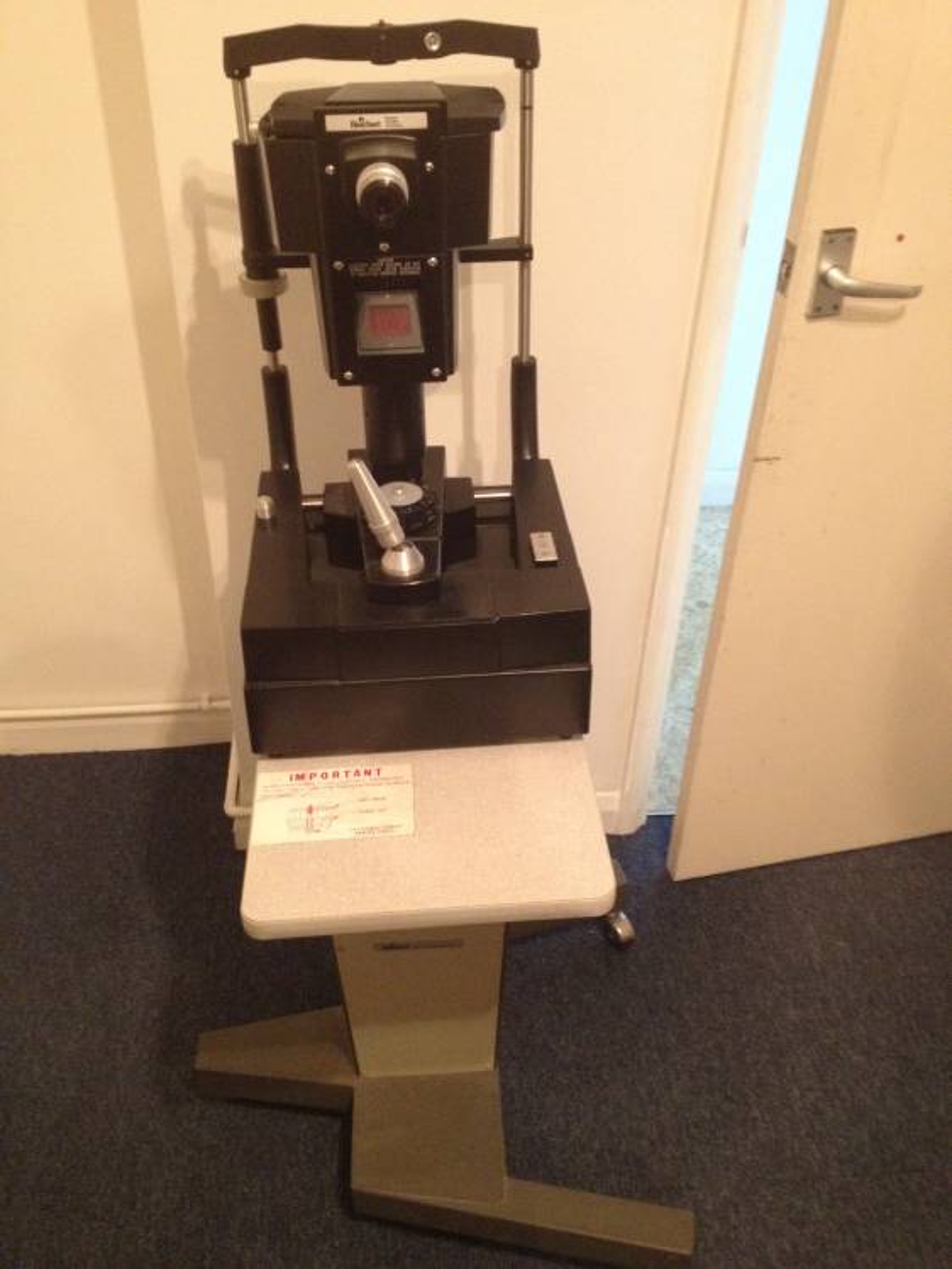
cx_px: 476
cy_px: 634
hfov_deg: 40.7
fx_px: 1283
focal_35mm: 35
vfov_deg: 52.6
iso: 400
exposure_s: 1/20
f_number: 2.4
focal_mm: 4.28
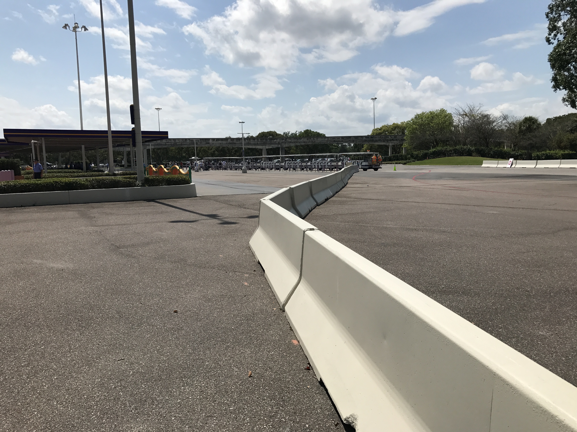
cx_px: 288
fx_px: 467
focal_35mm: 28
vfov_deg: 49.7
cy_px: 216
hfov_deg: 63.4
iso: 20
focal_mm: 3.99
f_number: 1.8
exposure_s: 1/5051
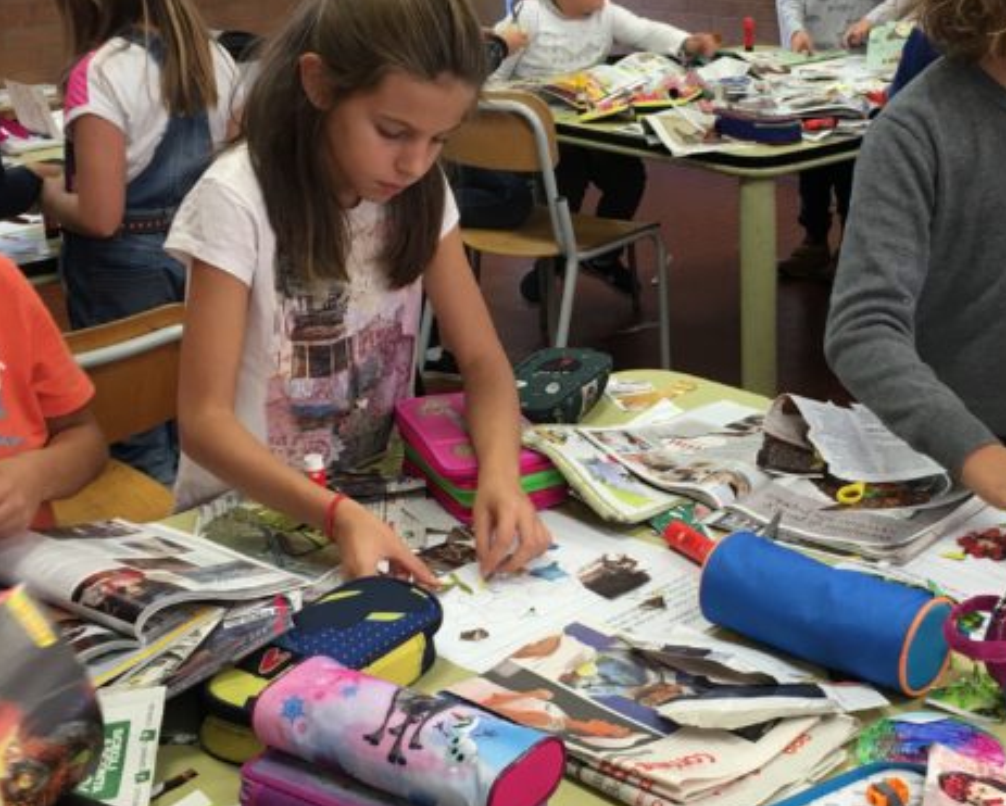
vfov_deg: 27.6
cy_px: 401
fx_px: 1639
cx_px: 656
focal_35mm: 55
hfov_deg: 33.9
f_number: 2.2
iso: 32
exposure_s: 1/17
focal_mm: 4.15
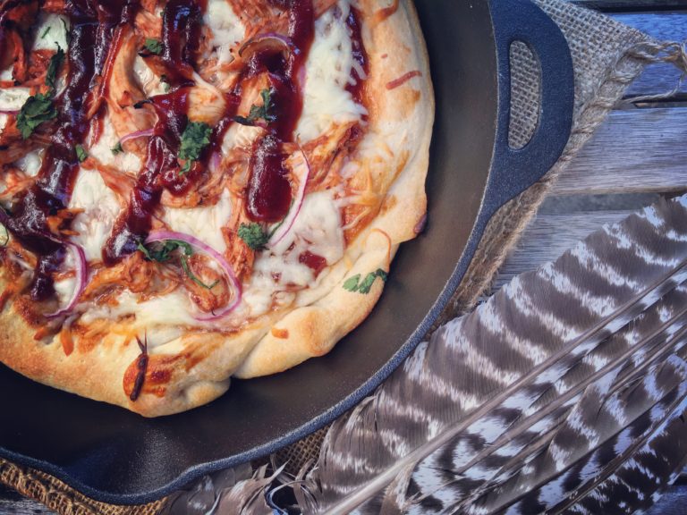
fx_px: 576
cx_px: 344
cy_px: 258
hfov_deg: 61.7
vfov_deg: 48.2
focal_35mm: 29
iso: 32
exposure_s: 1/60
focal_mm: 4.15
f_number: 2.2
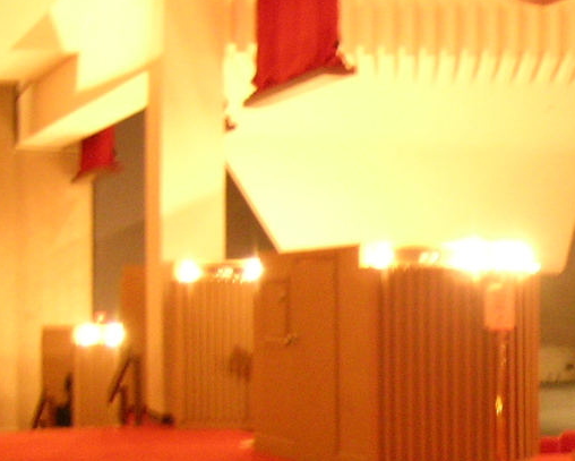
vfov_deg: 17.8
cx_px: 740
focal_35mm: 86
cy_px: 347
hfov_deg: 20.4
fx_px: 1464
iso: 200
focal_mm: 5.8
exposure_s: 1
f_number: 2.8
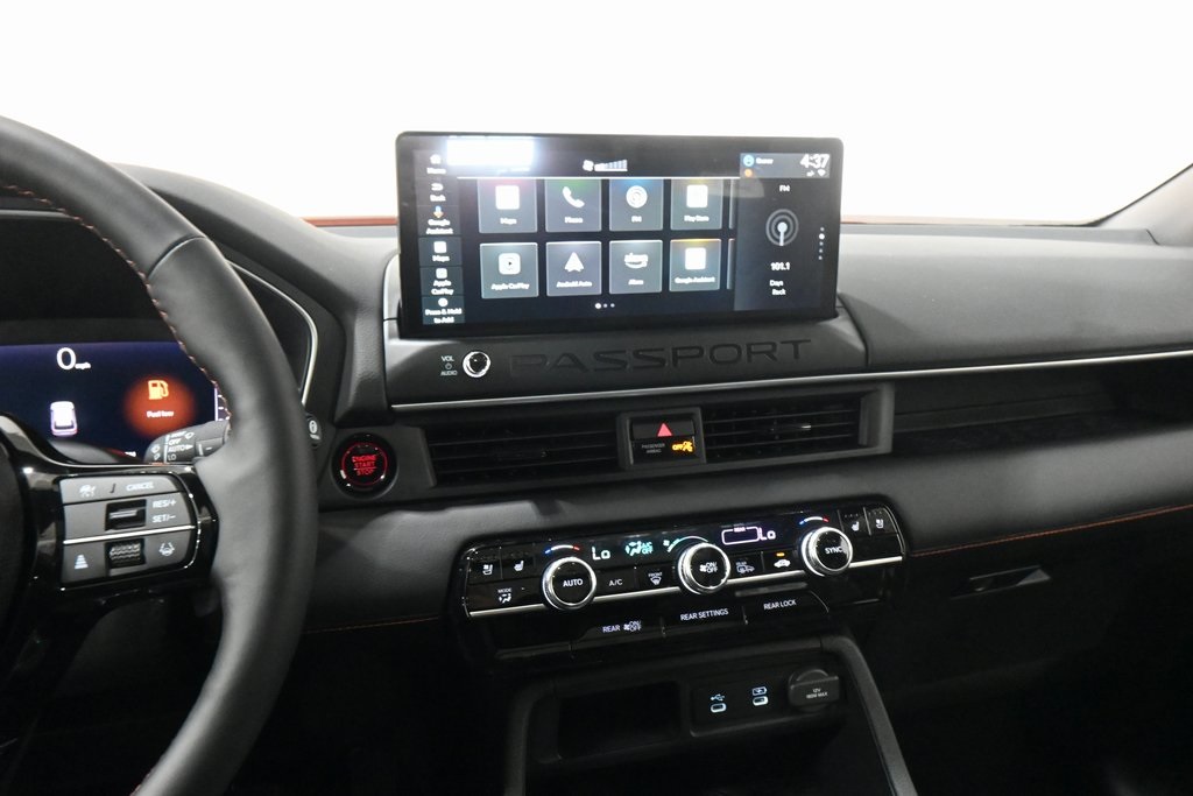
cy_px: 398
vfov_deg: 53.1
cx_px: 596
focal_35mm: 24
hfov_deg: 73.7
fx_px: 795
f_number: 10
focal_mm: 16
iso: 6400
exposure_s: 1/4
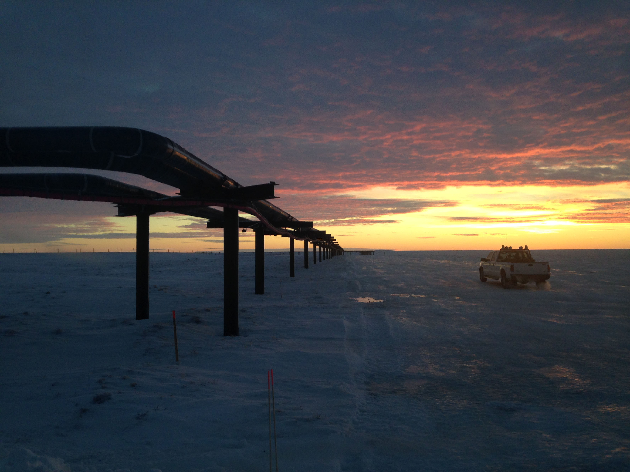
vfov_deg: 42.9
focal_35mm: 33
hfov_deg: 55.4
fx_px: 601
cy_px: 236
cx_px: 315
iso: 80
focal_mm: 4.12
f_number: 2.4
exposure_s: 1/120
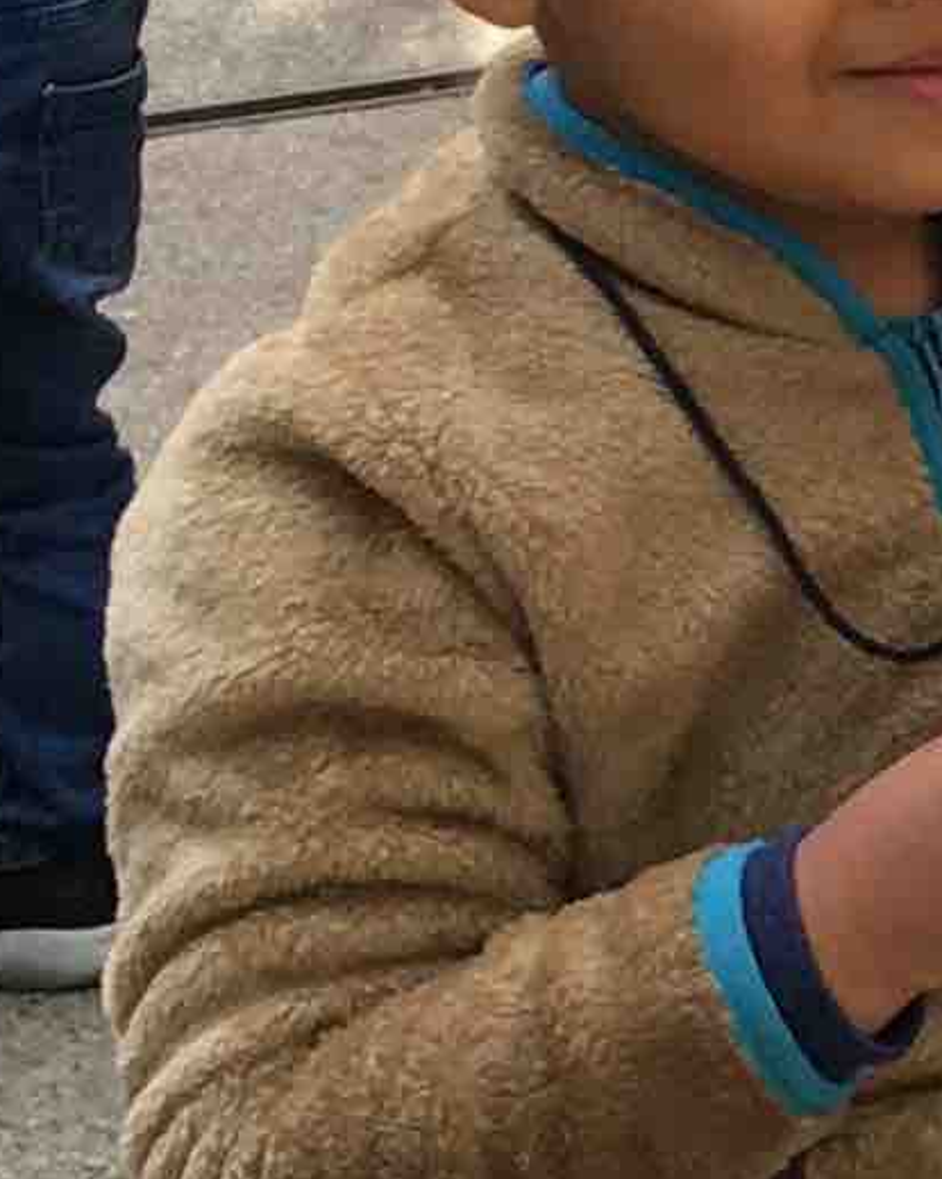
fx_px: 7669
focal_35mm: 220
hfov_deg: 6.4
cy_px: 80
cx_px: 2980
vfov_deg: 8.7
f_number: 2.2
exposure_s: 1/120
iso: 32
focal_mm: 4.15
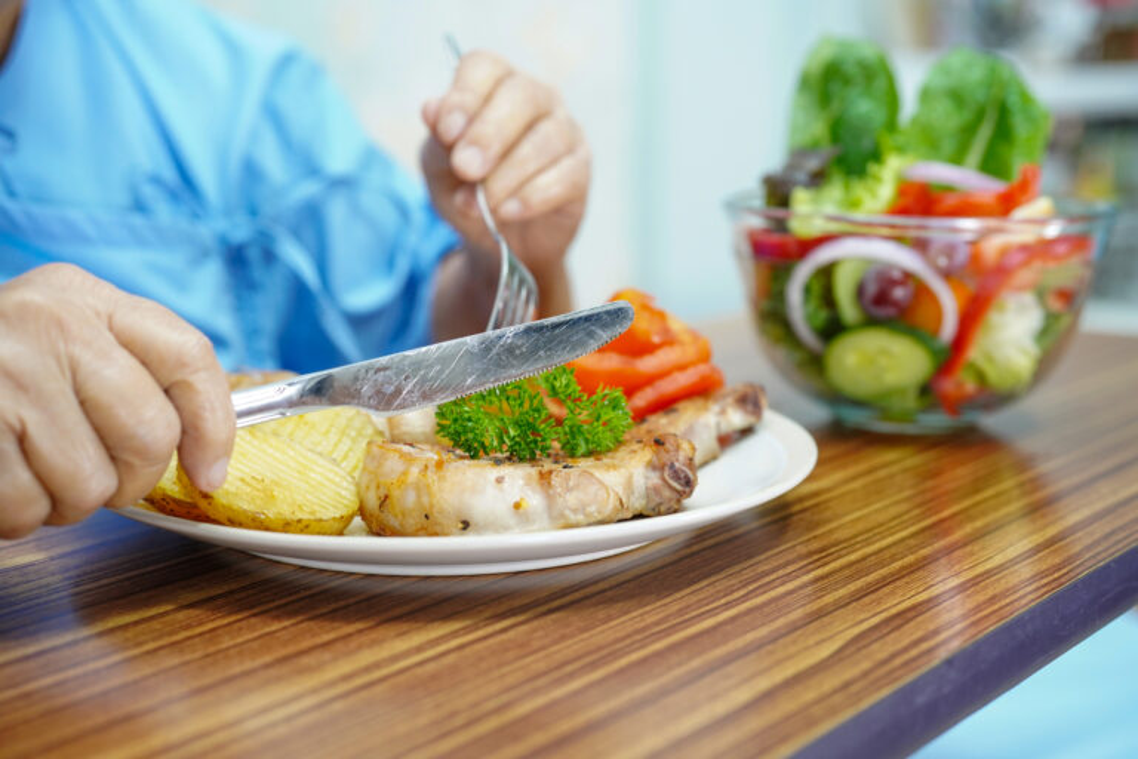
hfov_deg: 39.6
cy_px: 380
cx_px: 569
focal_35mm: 50
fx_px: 1580
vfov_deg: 27.0
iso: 2000
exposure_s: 1/60
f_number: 2.8
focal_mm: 50
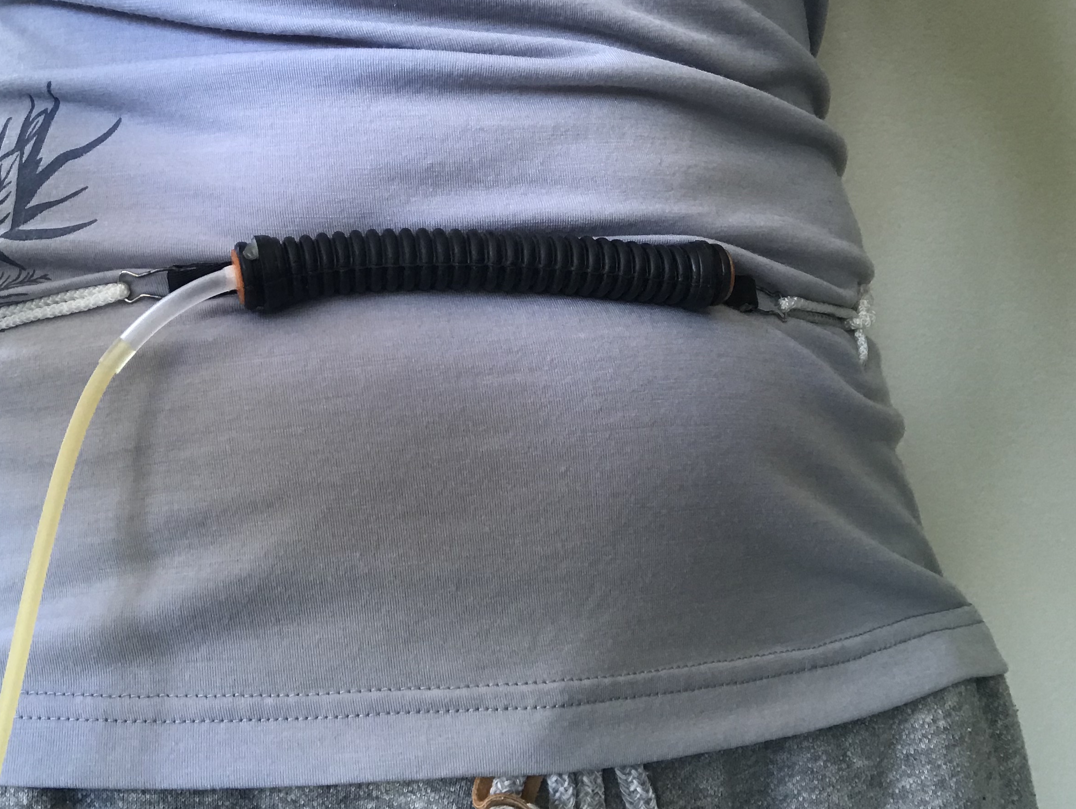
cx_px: 401
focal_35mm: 42
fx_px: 1306
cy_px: 334
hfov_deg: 44.4
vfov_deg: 34.3
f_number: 2.2
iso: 50
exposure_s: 1/30
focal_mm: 2.87
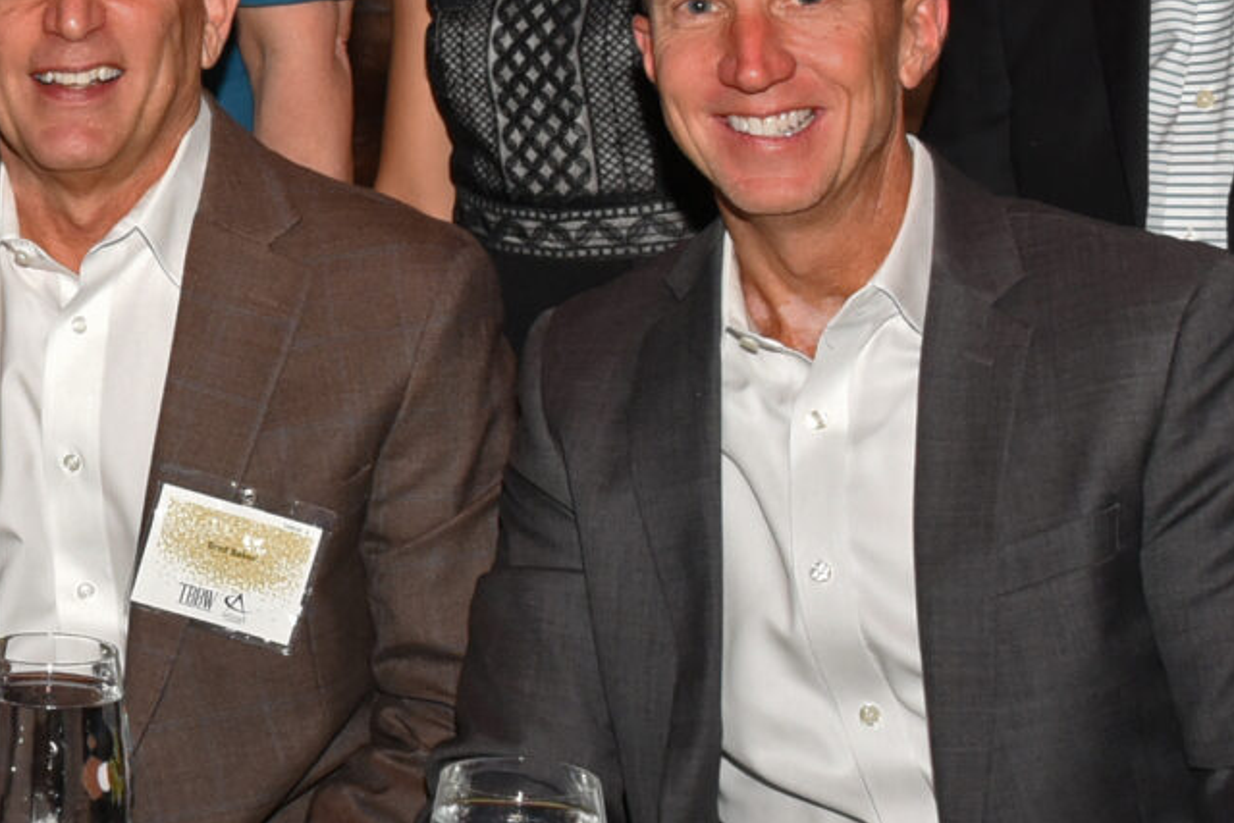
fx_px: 4251
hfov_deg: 15.5
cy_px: 34
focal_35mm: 124
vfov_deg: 11.0
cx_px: -469
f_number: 9
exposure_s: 1/125
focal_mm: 31
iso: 1600
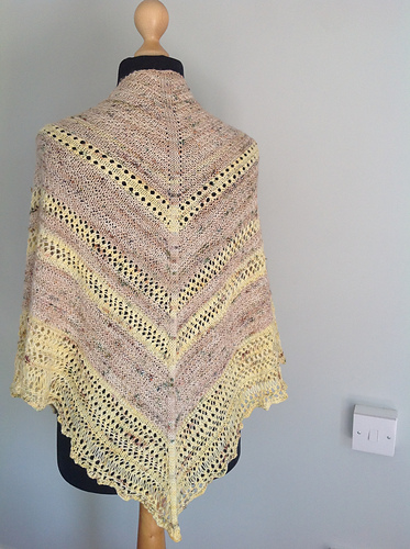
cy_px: 274
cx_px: 205
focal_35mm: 35
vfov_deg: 52.7
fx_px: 555
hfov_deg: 40.6
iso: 80
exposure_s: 1/120
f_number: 2.4
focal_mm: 4.28
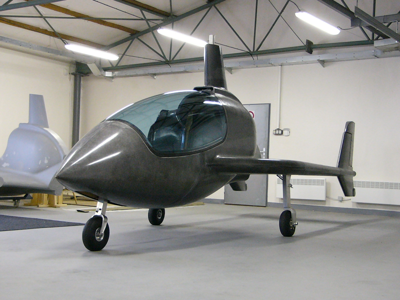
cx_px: 200
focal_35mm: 51
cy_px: 150
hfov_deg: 37.5
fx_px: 589
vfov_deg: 28.6
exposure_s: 1/15
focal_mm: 6.8
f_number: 2.8
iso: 200
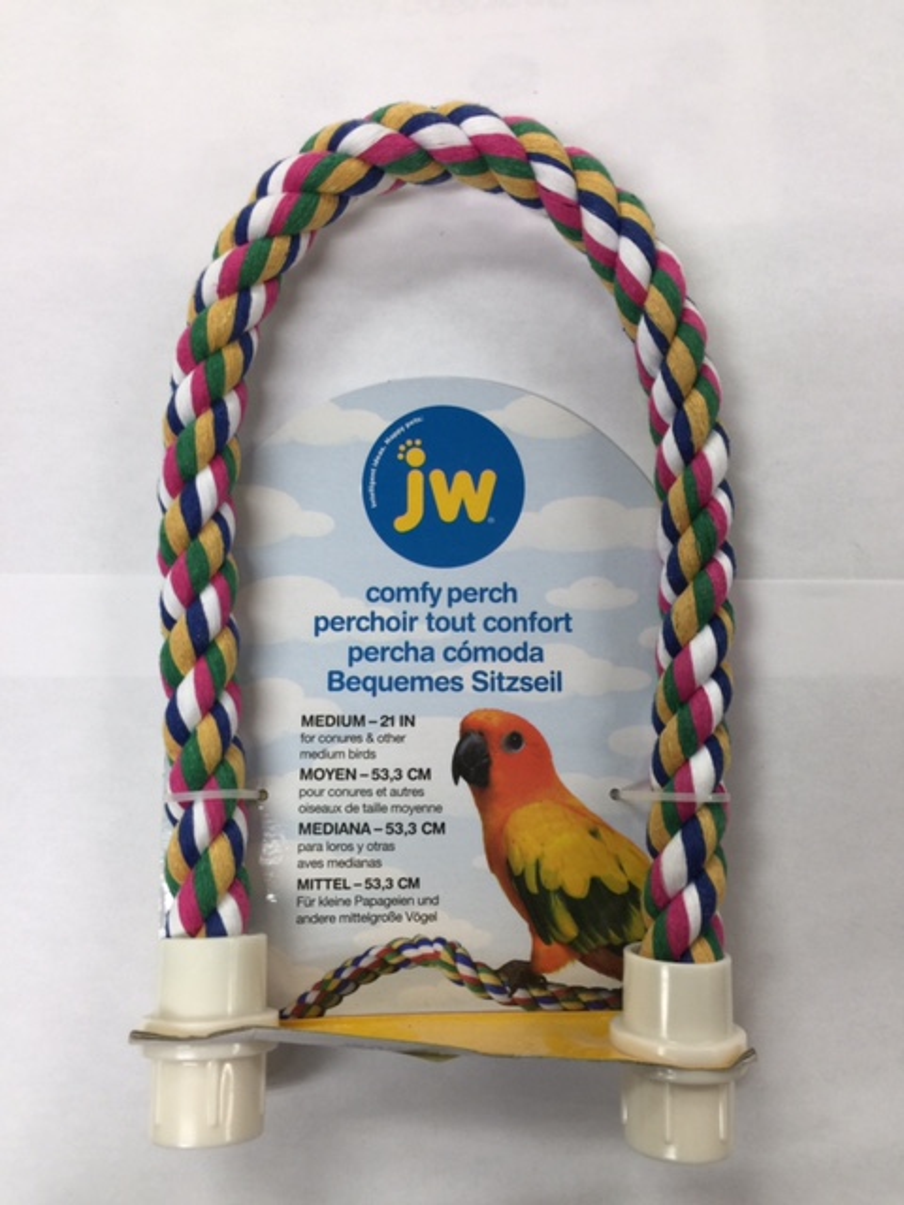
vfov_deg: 61.7
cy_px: 602
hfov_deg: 48.2
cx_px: 452
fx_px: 1010
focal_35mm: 29
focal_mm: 4.15
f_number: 2.2
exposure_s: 1/40
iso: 32
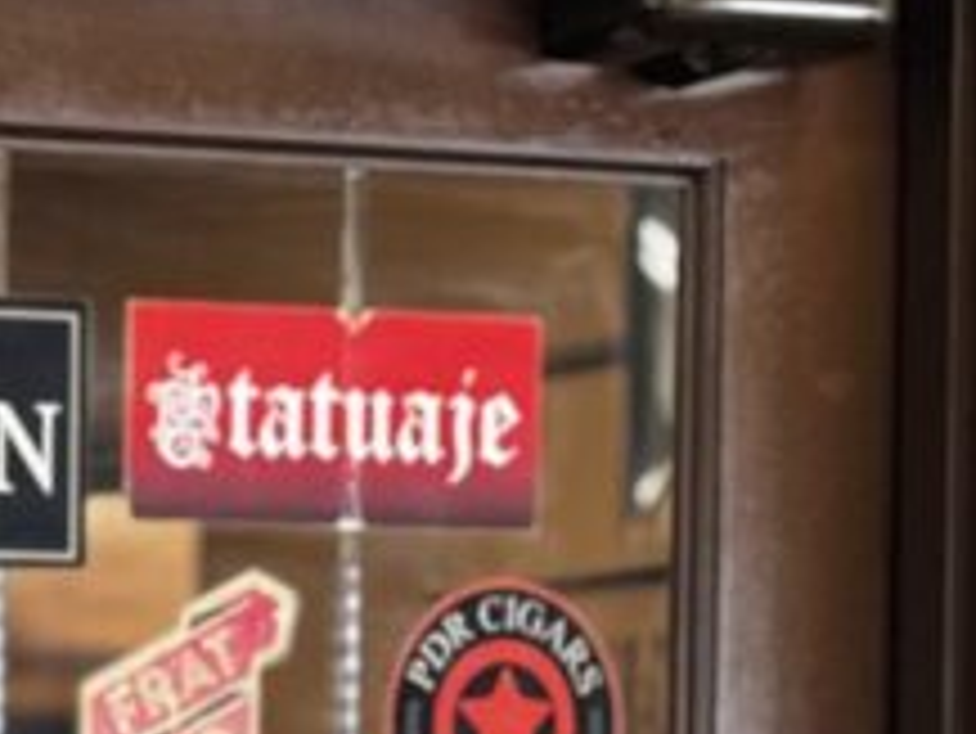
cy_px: 1308
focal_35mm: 217
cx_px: -1043
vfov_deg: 6.7
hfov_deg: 8.6
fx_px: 6122
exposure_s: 1/60
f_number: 1.78
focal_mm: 6.86
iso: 250
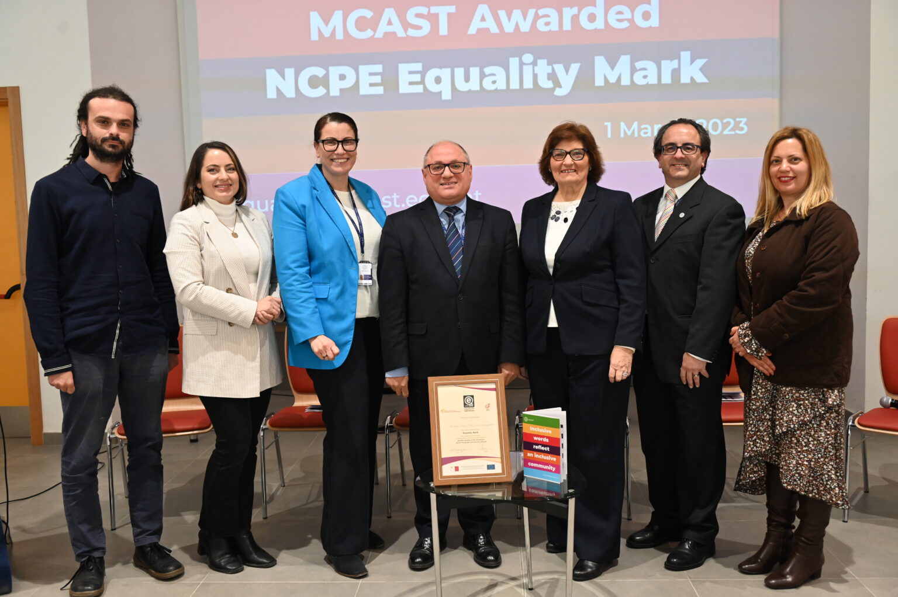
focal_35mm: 34
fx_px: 848
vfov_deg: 38.8
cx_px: 449
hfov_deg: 55.8
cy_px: 298
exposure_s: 1/125
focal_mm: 34
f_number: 4.8
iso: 3200
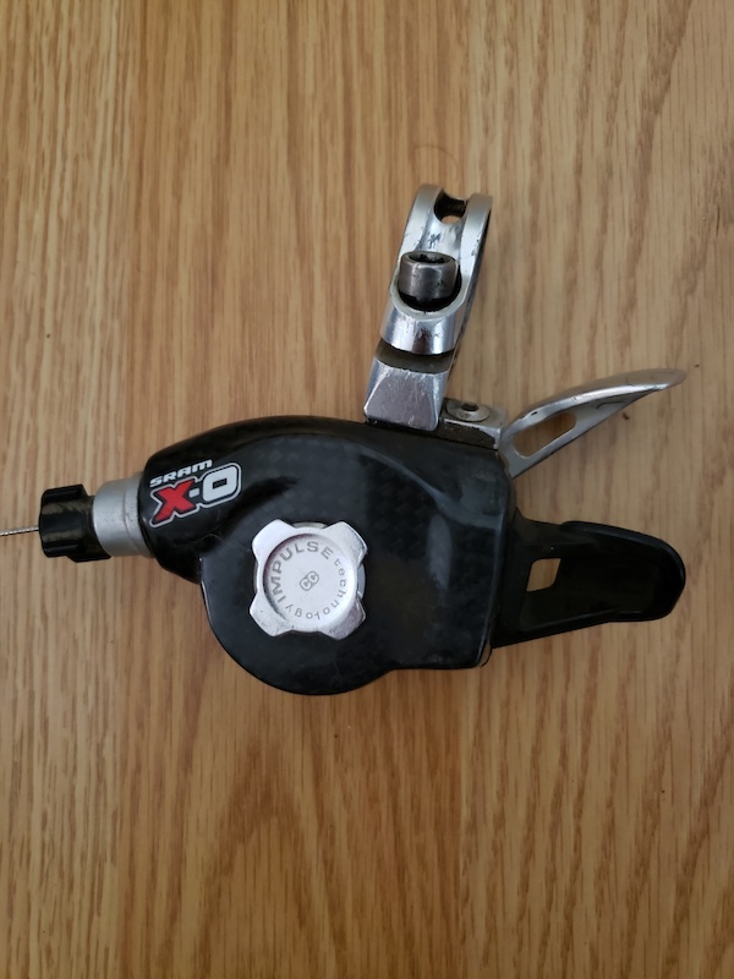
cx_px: 367
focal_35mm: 26
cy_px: 490
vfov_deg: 67.3
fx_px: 735
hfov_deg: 53.1
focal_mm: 4.3
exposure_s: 1/10
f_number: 1.5
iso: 250
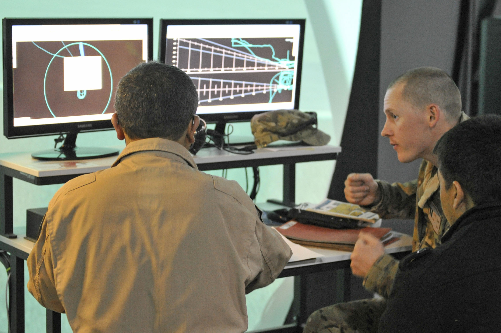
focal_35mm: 92
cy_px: 175
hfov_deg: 22.1
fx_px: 1280
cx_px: 284
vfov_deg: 14.8
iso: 3200
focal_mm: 62
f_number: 3.2
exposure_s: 1/40
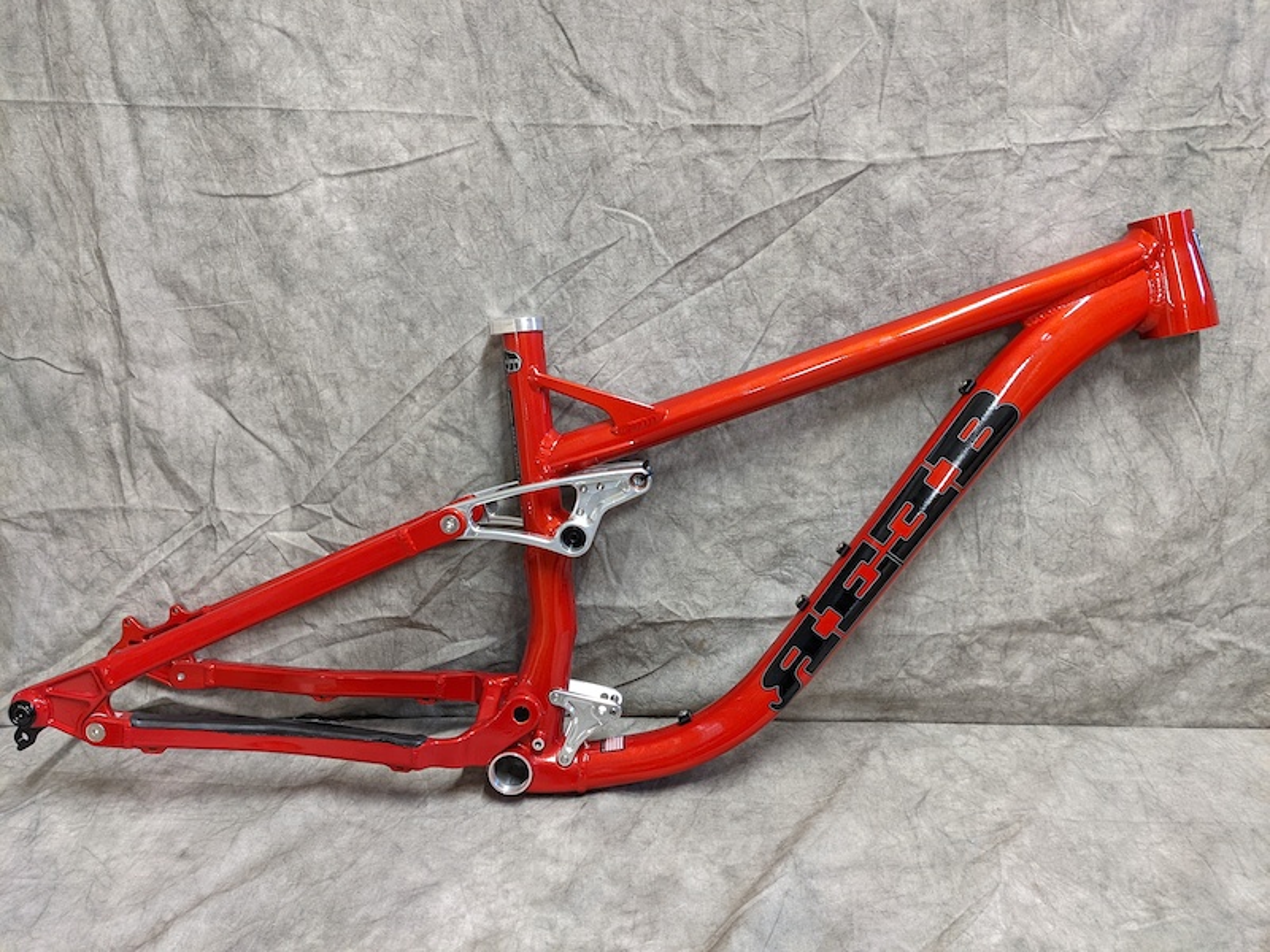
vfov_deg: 51.4
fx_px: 991
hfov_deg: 65.3
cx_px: 635
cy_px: 476
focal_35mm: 27
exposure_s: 1/30
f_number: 1.73
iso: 137
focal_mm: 4.38
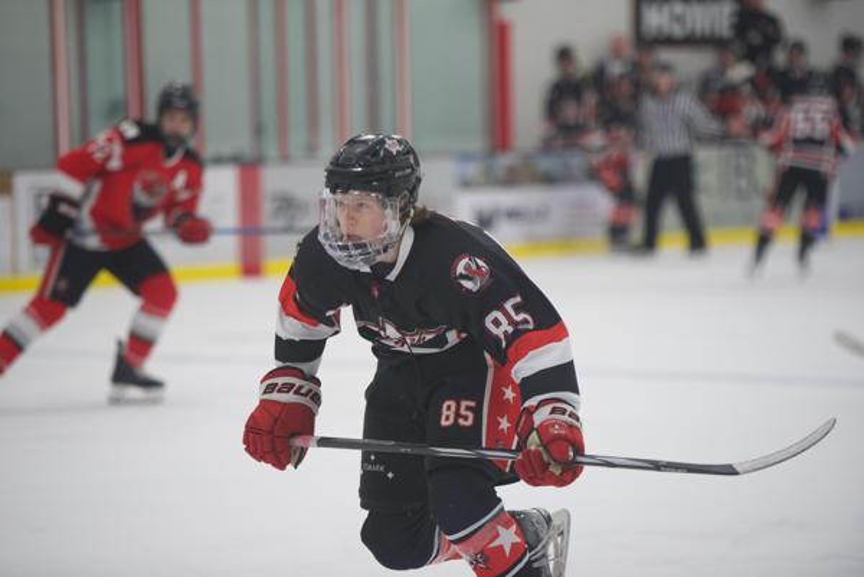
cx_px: 432
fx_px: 4323
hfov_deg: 11.4
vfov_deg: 7.6
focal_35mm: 180
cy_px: 288
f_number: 2.8
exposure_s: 1/1600
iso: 3200
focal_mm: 180
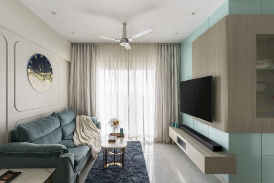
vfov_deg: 70.5
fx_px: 129
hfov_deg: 92.9
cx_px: 123
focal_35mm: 17
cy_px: 94
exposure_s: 1/40
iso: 250
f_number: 9
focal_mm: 14
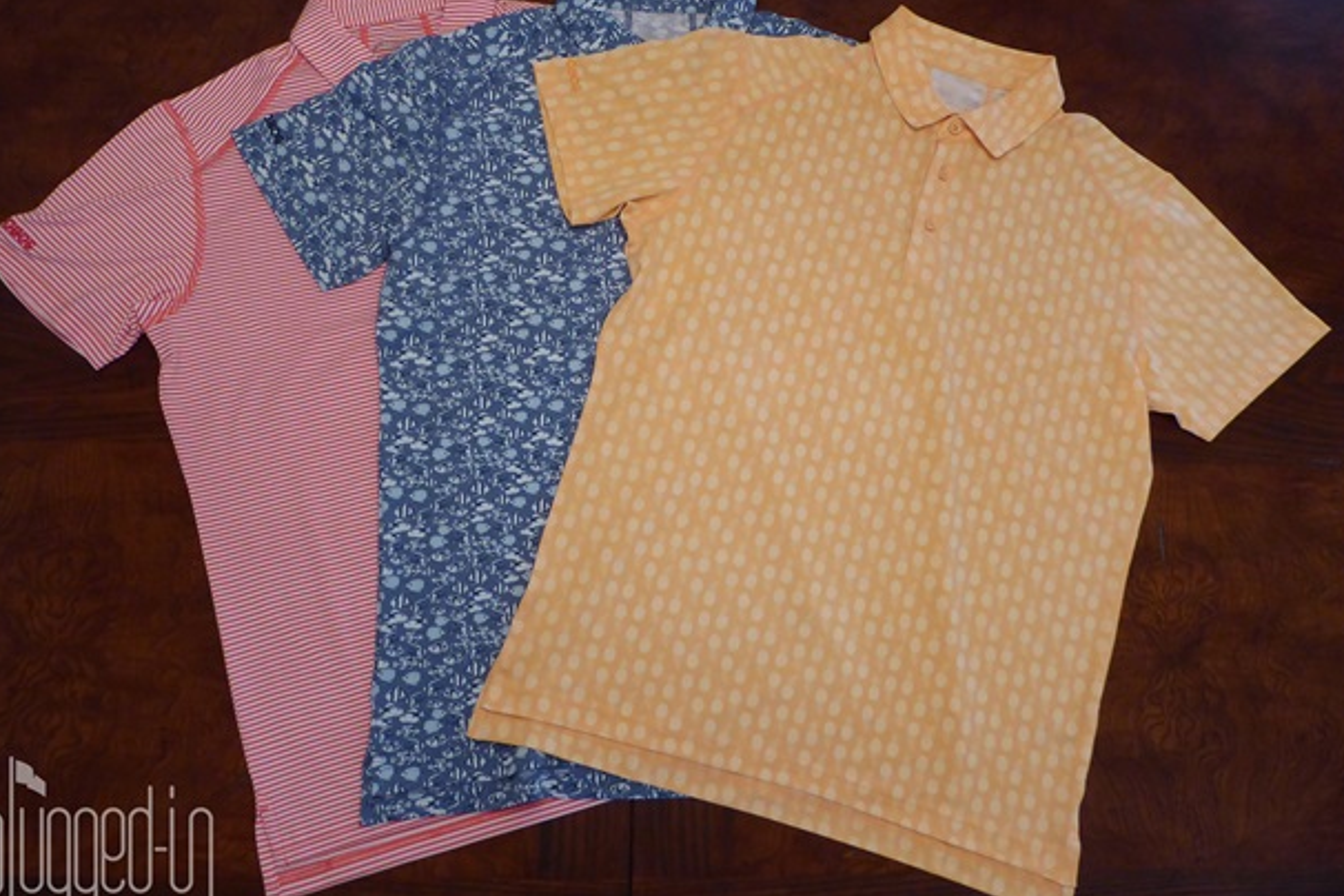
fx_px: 1008
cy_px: 430
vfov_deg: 47.9
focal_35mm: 27
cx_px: 656
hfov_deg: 67.4
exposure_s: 1/25
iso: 400
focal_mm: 4.3
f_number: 3.3
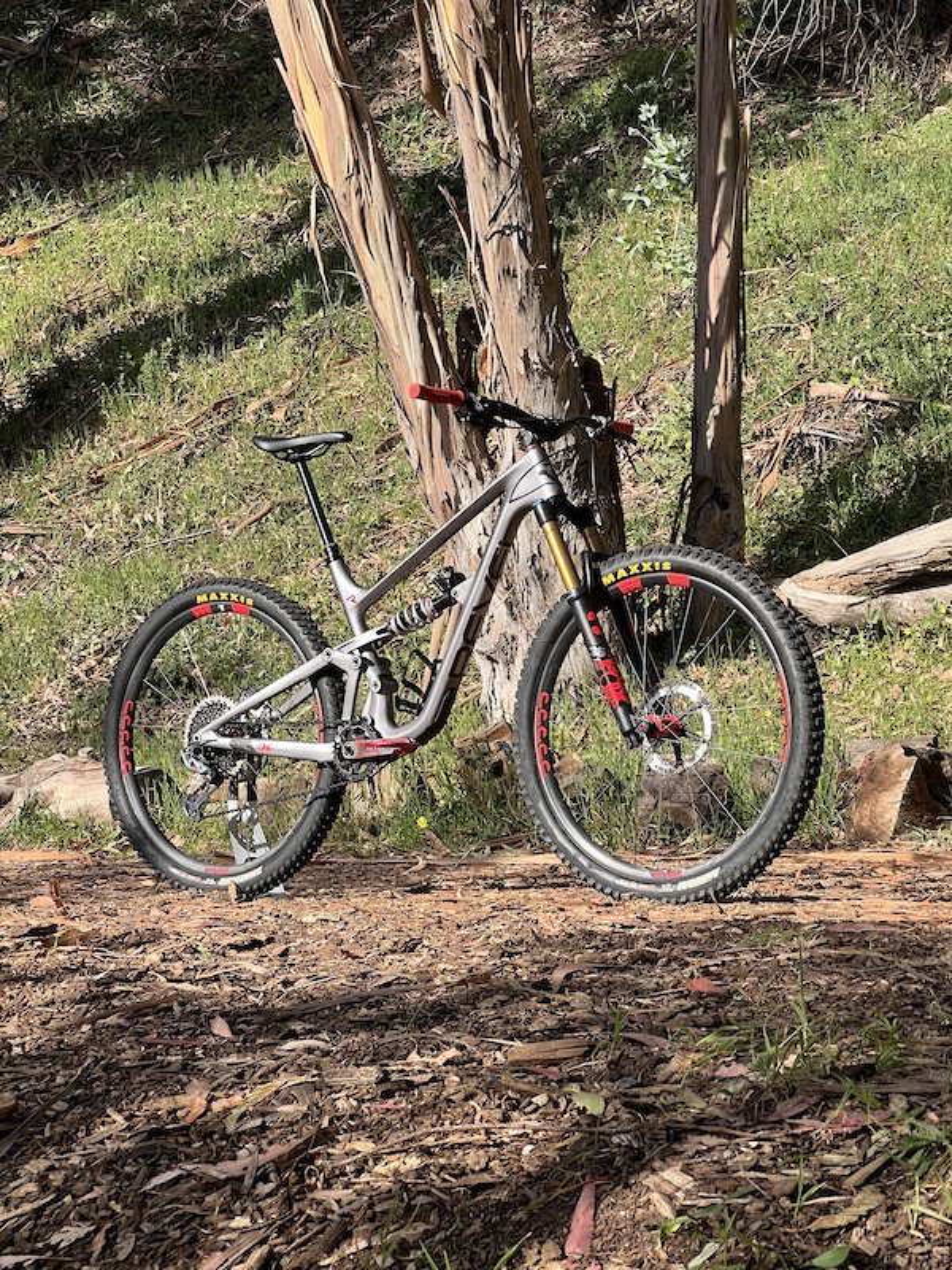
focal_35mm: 77
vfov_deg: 25.3
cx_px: 476
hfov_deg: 19.1
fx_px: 2824
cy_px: 635
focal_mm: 9
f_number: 2.8
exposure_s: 1/179
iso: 32
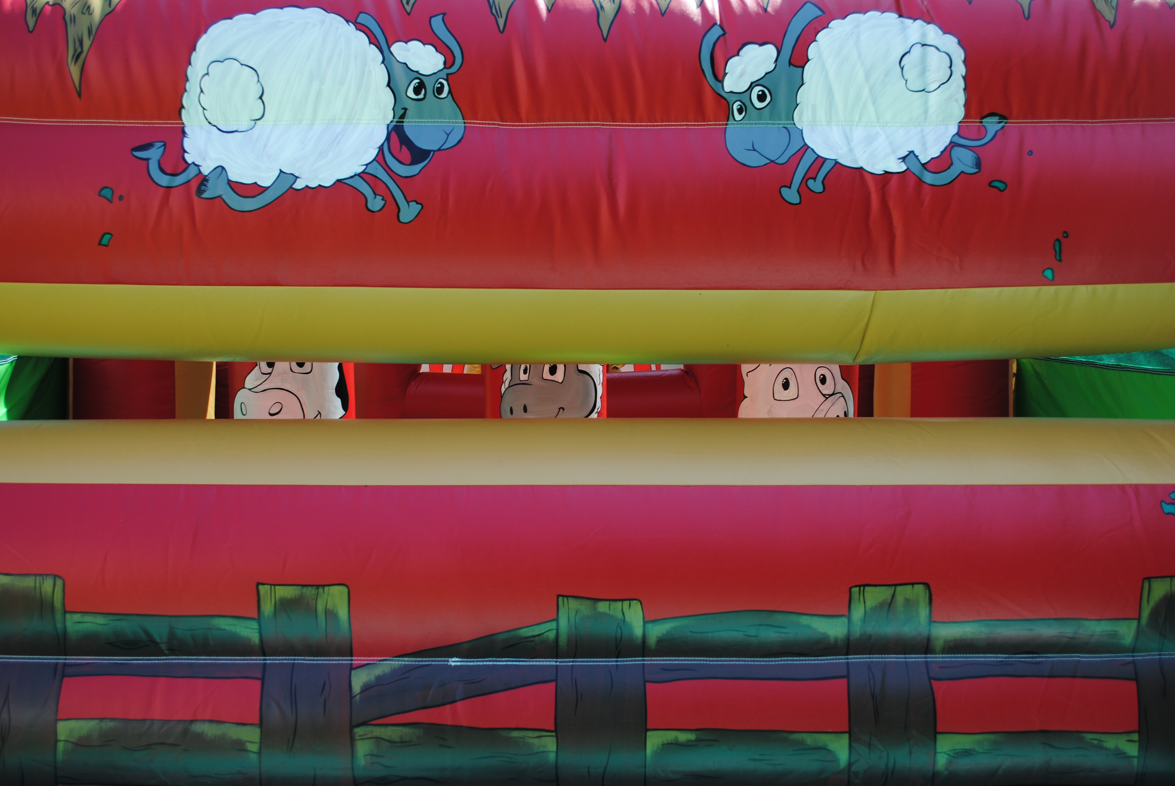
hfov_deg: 53.1
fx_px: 1176
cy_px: 393
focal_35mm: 36
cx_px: 588
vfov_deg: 37.0
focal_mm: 24
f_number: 5.6
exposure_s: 1/125
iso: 100
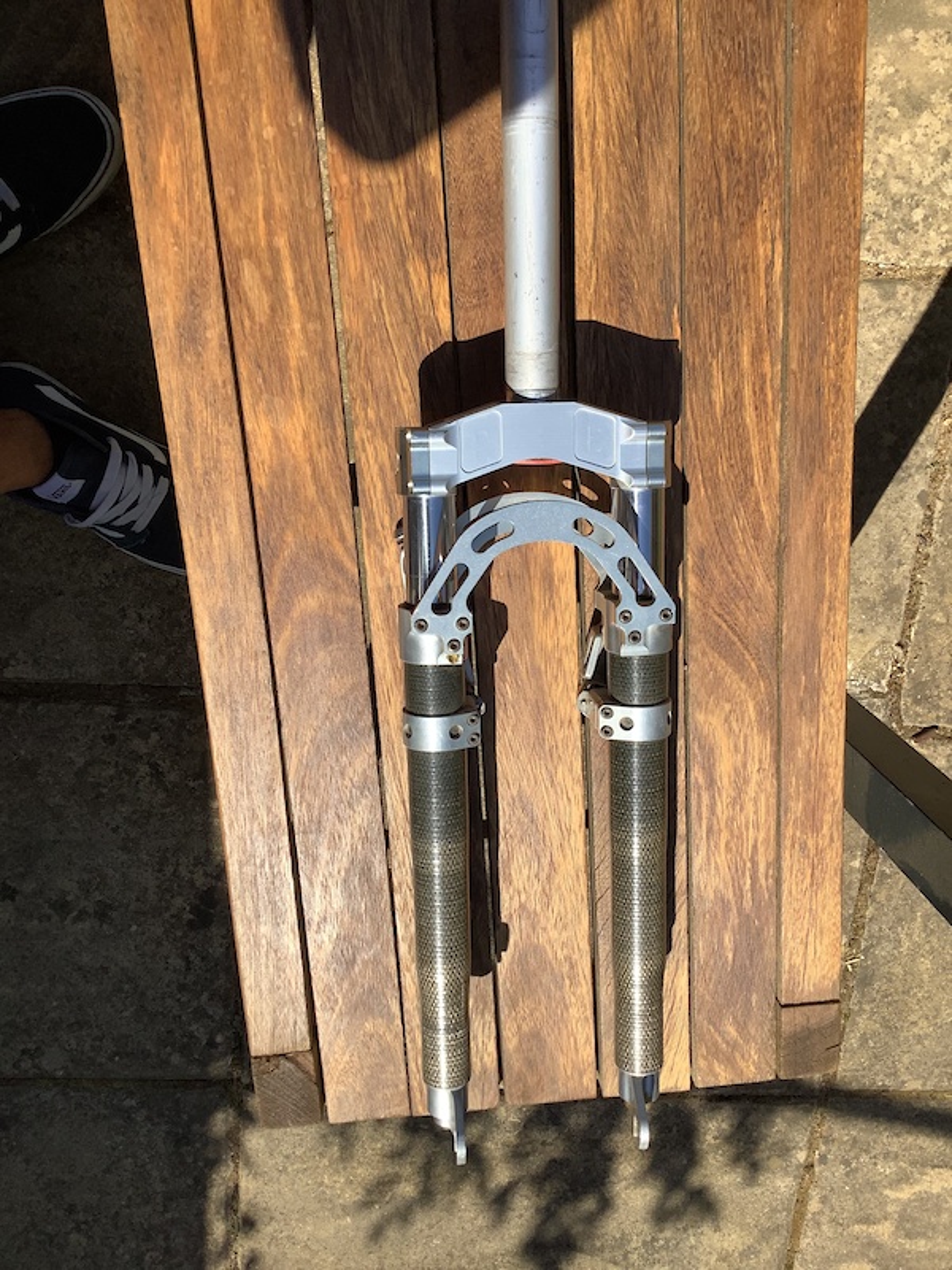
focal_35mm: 31
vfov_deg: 58.4
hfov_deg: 45.4
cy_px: 635
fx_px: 1137
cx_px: 476
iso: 25
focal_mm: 3.3
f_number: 2.4
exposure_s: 1/1381
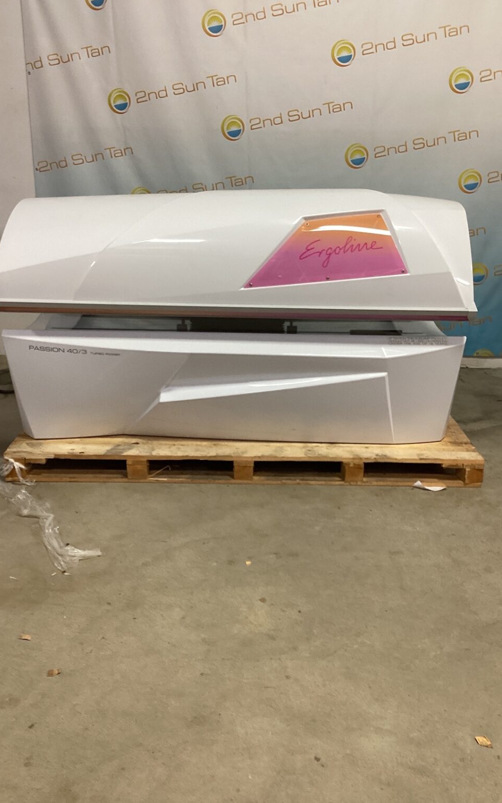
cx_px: 242
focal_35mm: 33
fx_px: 722
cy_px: 400
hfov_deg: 38.3
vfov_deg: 58.1
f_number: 2.4
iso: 160
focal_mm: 3.3
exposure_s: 1/60
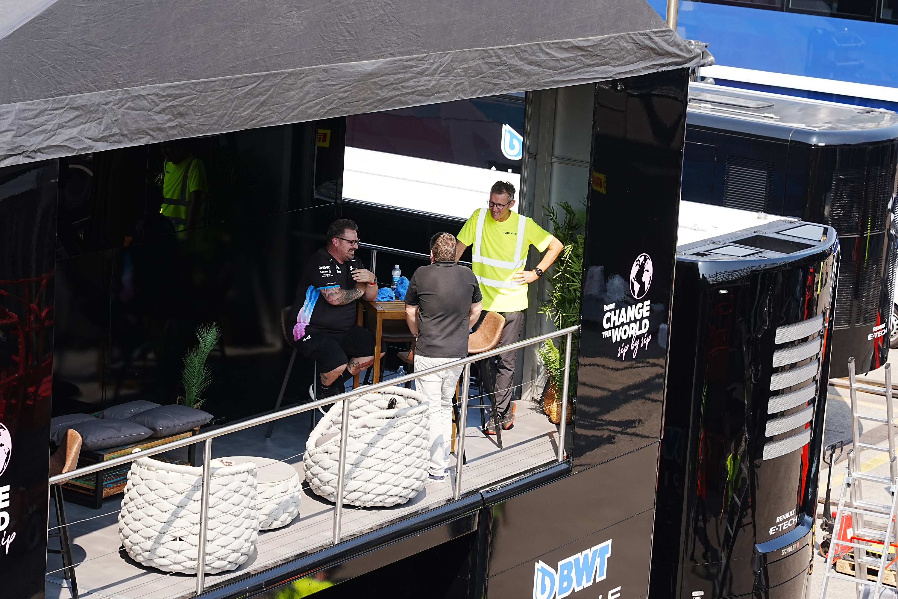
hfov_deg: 19.5
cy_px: 300
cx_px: 449
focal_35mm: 105
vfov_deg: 13.0
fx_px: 2619
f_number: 8
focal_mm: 105
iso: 400
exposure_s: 1/400
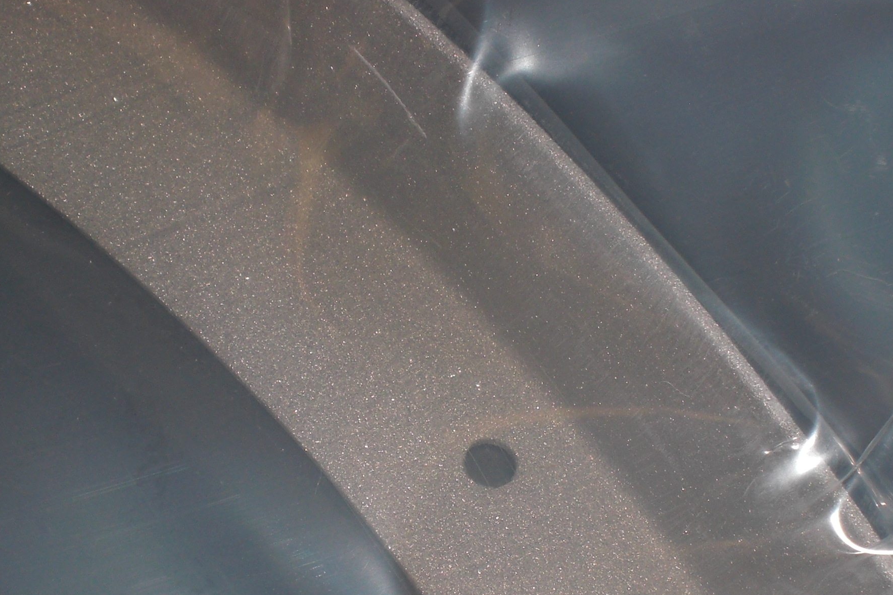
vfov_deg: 18.3
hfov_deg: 27.5
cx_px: 589
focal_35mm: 73
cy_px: 550
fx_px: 1811
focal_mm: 6.3
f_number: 5.6
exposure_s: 1/60
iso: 64
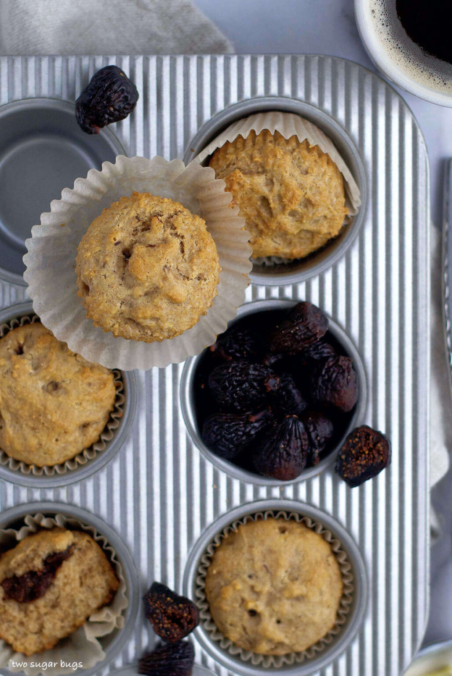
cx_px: 226
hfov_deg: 18.2
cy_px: 338
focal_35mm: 75
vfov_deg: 27.0
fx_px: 1409
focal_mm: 50
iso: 100
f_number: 2.8
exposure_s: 1/20
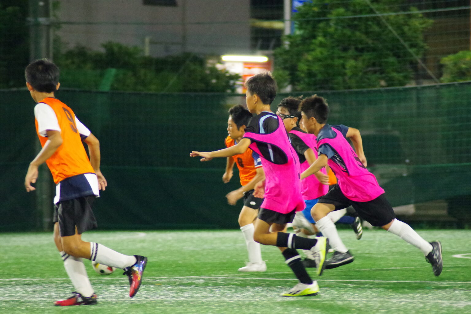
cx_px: 236
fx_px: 3532
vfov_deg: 5.1
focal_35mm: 270
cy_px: 157
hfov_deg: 7.6
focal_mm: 180
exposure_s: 1/160
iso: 12800
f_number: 4.5
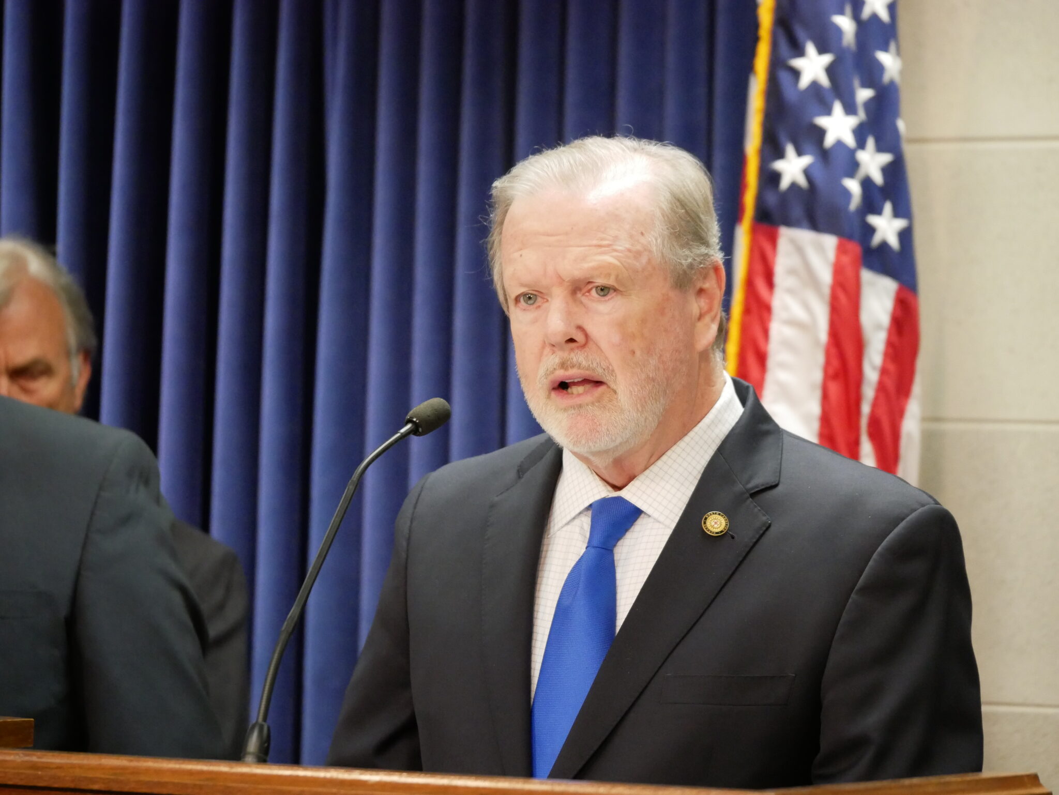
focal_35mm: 200
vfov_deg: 7.4
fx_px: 6121
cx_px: 530
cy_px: 398
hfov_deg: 9.9
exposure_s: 1/200
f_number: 3.2
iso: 3200
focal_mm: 100
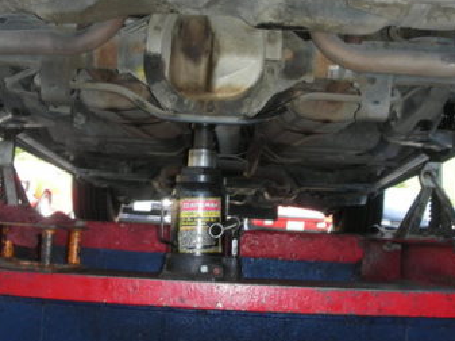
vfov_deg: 27.8
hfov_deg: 36.8
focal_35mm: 52
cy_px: 117
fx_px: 683
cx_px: 207
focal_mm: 5.8
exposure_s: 1/60.1
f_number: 3
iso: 70
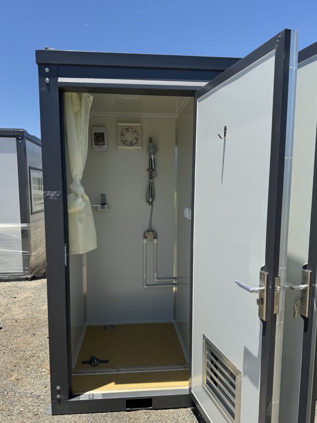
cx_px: 156
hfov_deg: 53.1
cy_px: 226
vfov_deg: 67.2
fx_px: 317
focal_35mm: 26
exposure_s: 1/3597
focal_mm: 6.86
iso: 80
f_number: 1.78
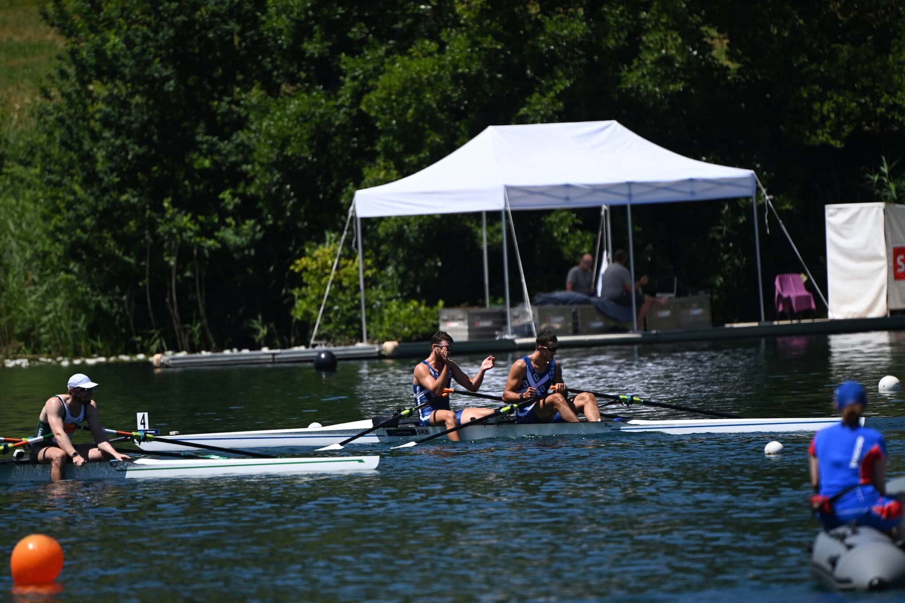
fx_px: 14076
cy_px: 302
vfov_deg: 2.5
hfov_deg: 3.7
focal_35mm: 560
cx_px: 452
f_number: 5.6
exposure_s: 1/2000
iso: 320
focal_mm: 560
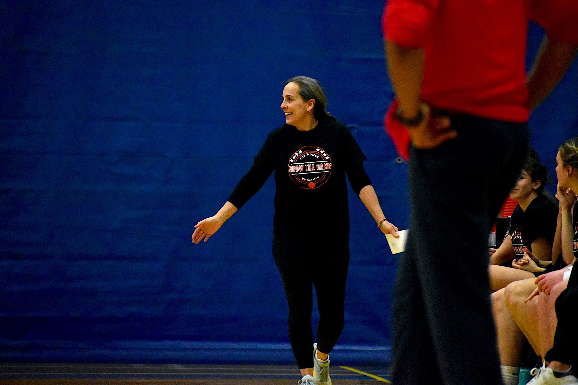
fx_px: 5057
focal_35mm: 315
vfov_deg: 4.4
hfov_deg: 6.5
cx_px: 289
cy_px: 192
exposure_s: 1/640
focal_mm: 210
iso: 8000
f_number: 5.6
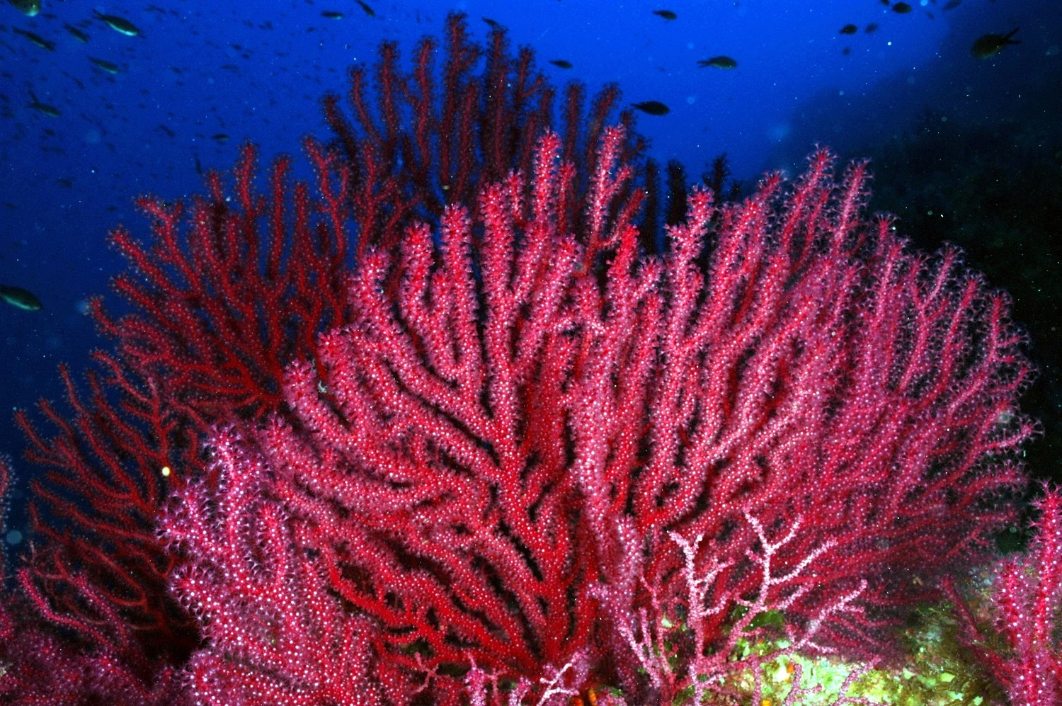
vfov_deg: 43.5
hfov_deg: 62.0
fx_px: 884
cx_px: 531
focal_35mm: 30
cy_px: 353
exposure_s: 1/60
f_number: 13
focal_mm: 20
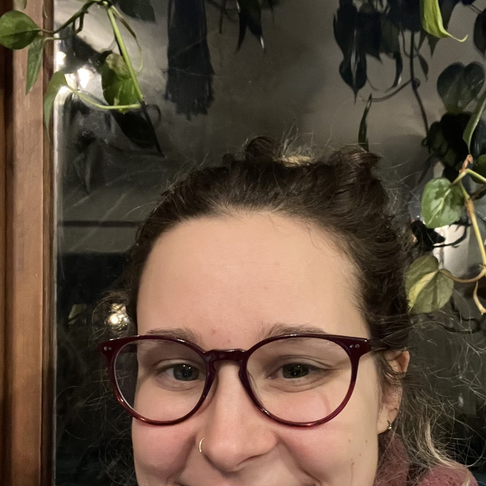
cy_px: 362
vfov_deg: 38.2
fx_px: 683
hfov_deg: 39.1
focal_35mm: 43
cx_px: 273
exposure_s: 1/17
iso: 640
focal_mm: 2.71
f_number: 2.2
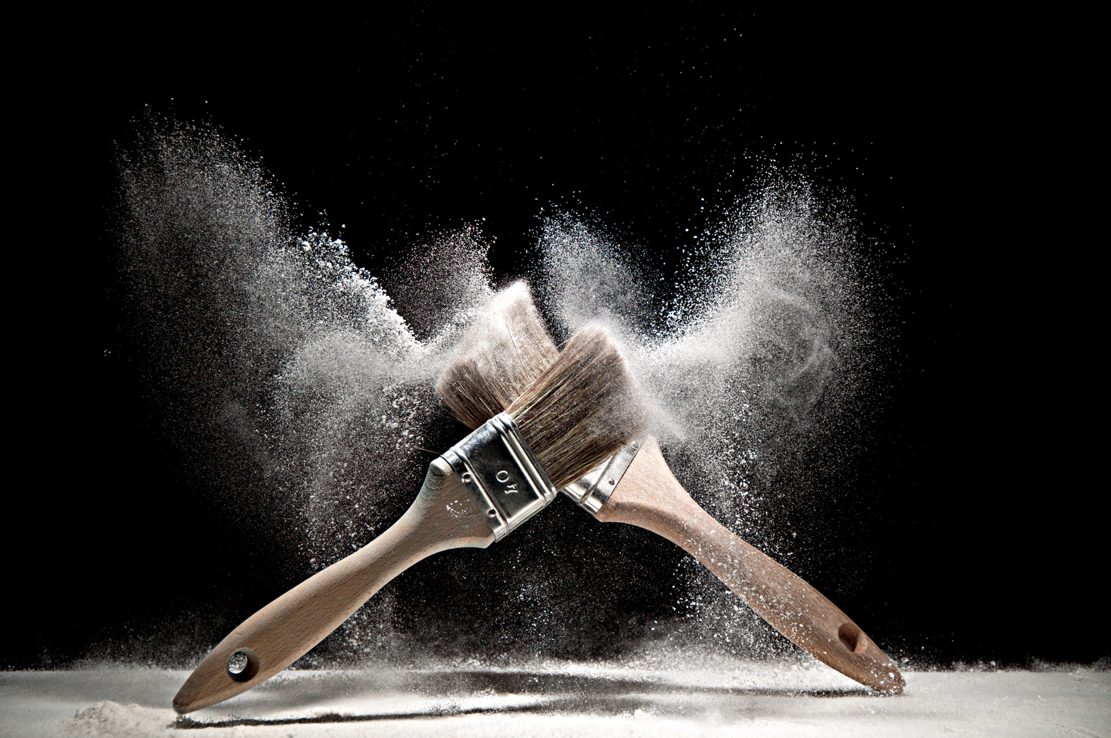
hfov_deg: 13.1
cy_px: 369
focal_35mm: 158
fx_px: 4855
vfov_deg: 8.7
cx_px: 556
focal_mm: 105
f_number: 8
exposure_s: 1.3
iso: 100
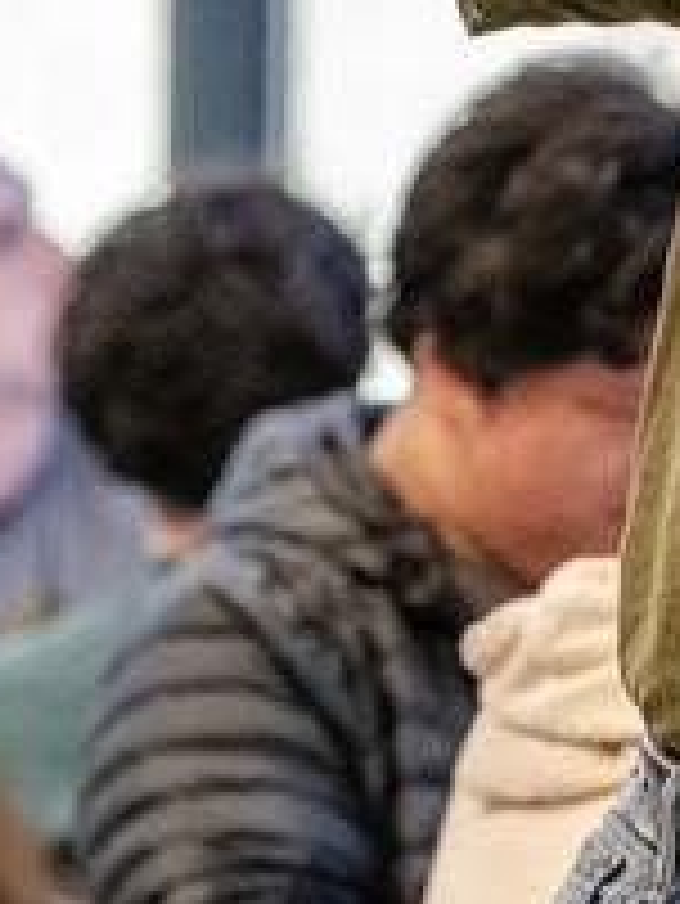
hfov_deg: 1.9
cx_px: 491
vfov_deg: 2.6
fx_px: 20277
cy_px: 418
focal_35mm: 775
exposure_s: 1/250
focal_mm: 135
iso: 2500
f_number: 4
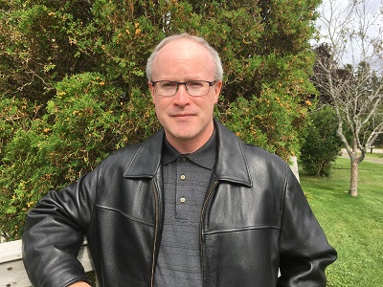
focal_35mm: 29
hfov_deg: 61.7
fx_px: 321
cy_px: 144
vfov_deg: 48.2
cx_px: 192
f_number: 2.2
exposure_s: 1/938
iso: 25
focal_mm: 4.15
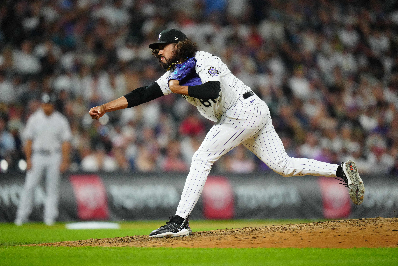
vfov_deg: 3.4
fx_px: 4422
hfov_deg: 5.2
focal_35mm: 400
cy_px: 133
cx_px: 199
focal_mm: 400
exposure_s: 1/2500
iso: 5000
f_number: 2.8
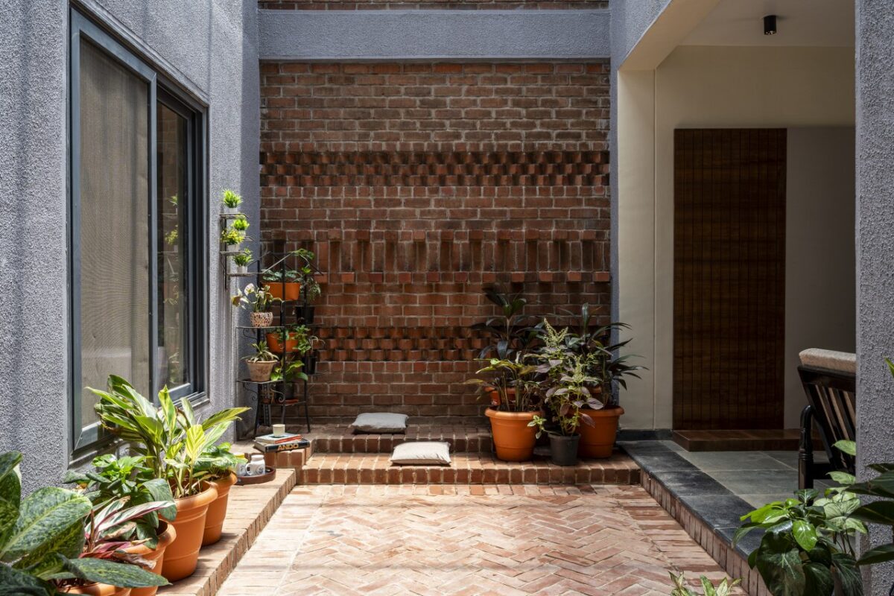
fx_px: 745
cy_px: 298
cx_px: 447
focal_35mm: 30
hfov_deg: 61.9
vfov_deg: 43.6
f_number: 8
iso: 100
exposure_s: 1/30
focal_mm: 30
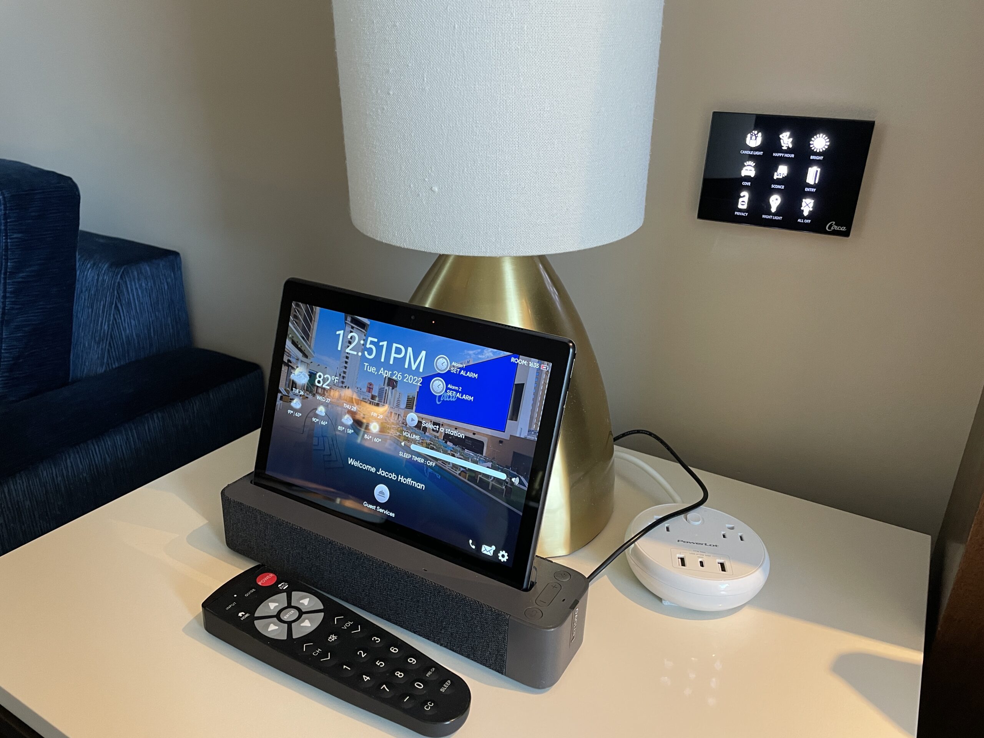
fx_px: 739
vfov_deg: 53.1
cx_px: 492
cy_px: 369
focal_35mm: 26
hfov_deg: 67.3
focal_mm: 4.2
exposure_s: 1/60
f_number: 1.6
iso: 250
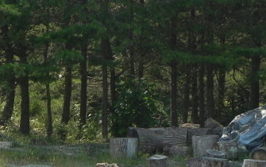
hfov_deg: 11.5
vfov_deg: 7.1
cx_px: 118
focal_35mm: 182
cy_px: 226
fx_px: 1320
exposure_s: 1/267
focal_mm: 13.4
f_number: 5.6
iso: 160
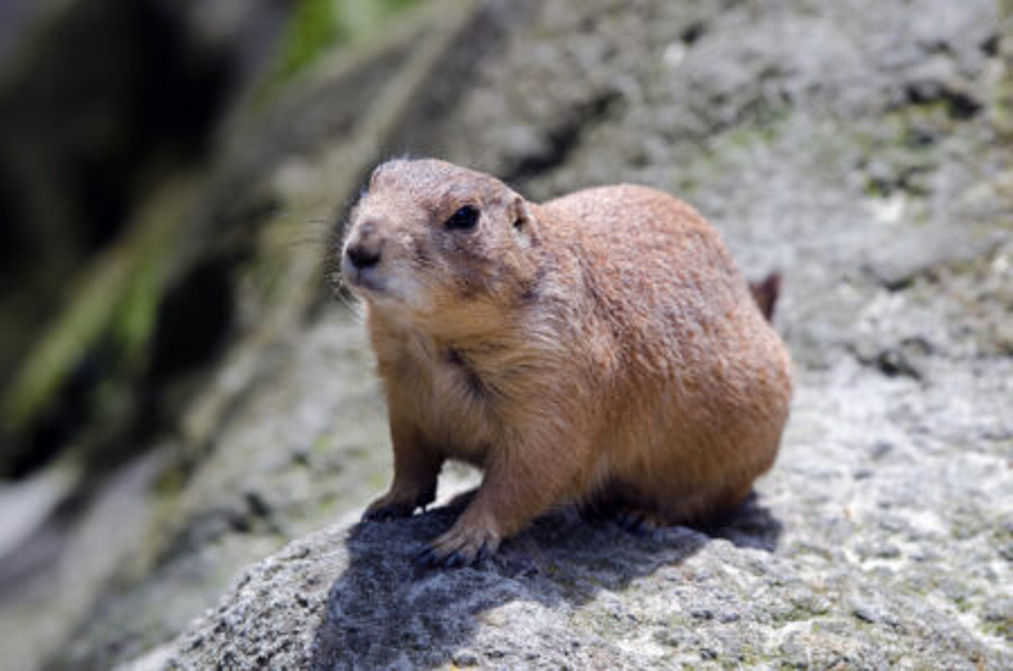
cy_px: 336
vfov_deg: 5.4
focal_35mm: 255
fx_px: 7160
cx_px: 506
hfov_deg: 8.1
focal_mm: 170
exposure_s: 1/400
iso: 100
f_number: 5
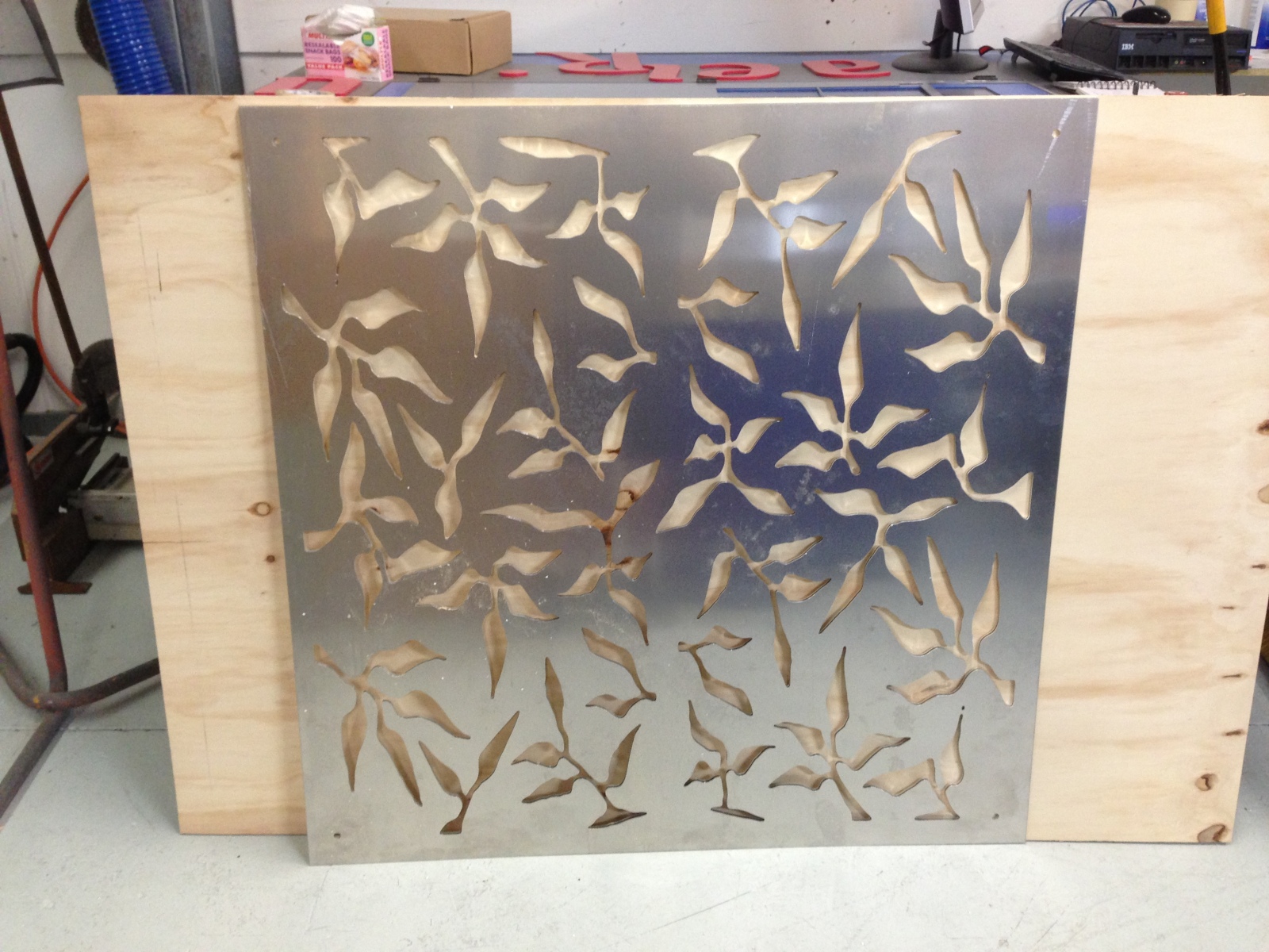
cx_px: 634
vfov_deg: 42.9
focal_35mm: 33
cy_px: 476
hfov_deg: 55.4
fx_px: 1210
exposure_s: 1/20
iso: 200
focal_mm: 4.13
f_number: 2.4
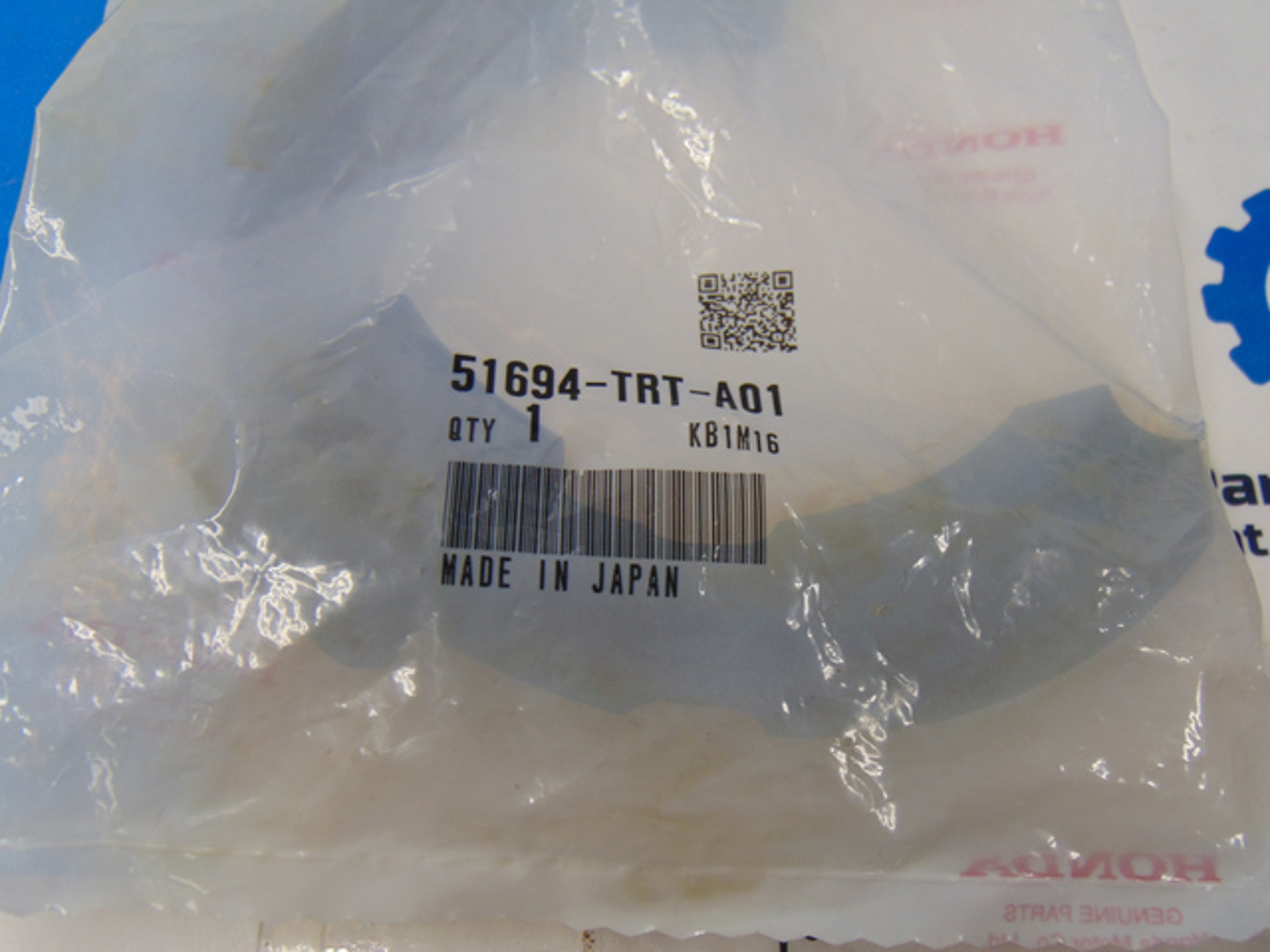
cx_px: 635
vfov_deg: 40.7
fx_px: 1284
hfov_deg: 52.6
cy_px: 476
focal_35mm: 35
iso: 80
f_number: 3.2
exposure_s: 1/30
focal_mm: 6.3
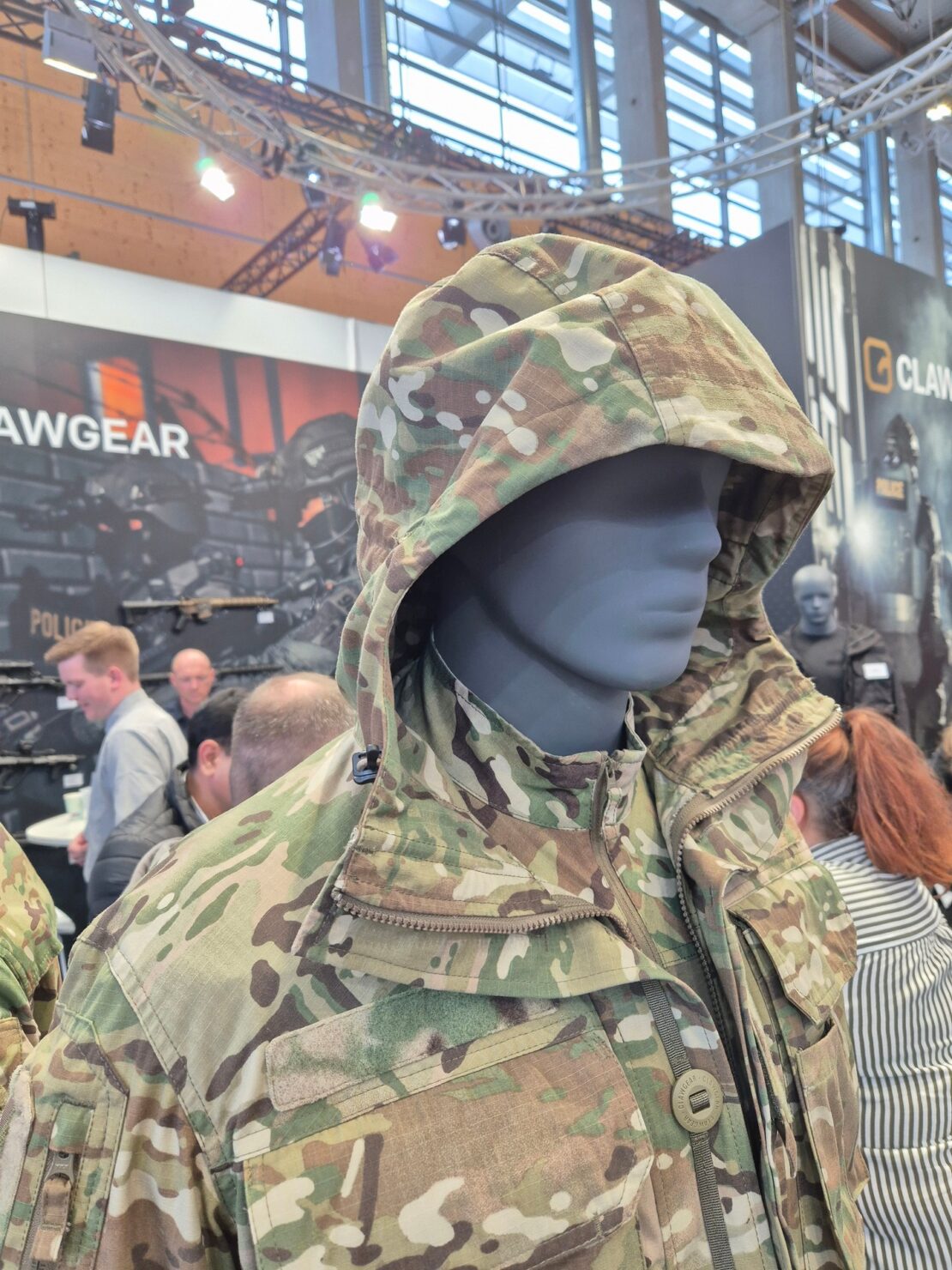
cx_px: 476
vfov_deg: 73.9
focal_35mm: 23
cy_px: 635
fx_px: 843
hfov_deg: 58.9
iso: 125
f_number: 1.8
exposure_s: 1/100
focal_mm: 5.4
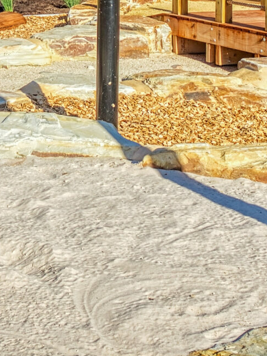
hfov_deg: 12.1
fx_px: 1214
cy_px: -96
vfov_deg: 15.9
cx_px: -94
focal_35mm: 118
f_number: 11
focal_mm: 32
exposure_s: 1/1000
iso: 200
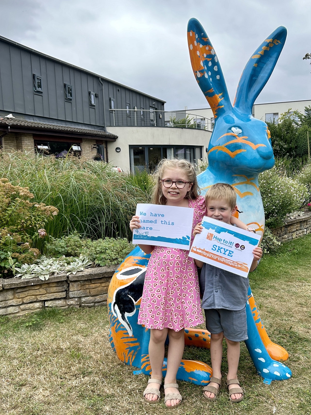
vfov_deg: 53.9
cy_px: 215
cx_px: 191
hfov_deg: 41.6
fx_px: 407
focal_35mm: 34
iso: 50
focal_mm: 5.7
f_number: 1.5
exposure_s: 1/1597
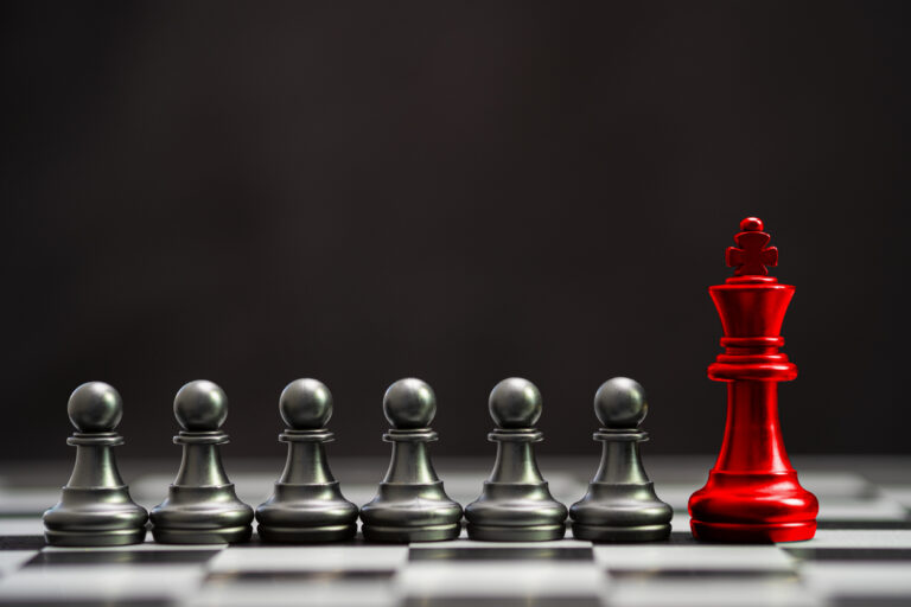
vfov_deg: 15.2
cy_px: 304
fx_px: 2277
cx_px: 456
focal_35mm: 90
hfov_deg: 22.6
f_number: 2.8
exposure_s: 1/90
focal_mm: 60
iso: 100
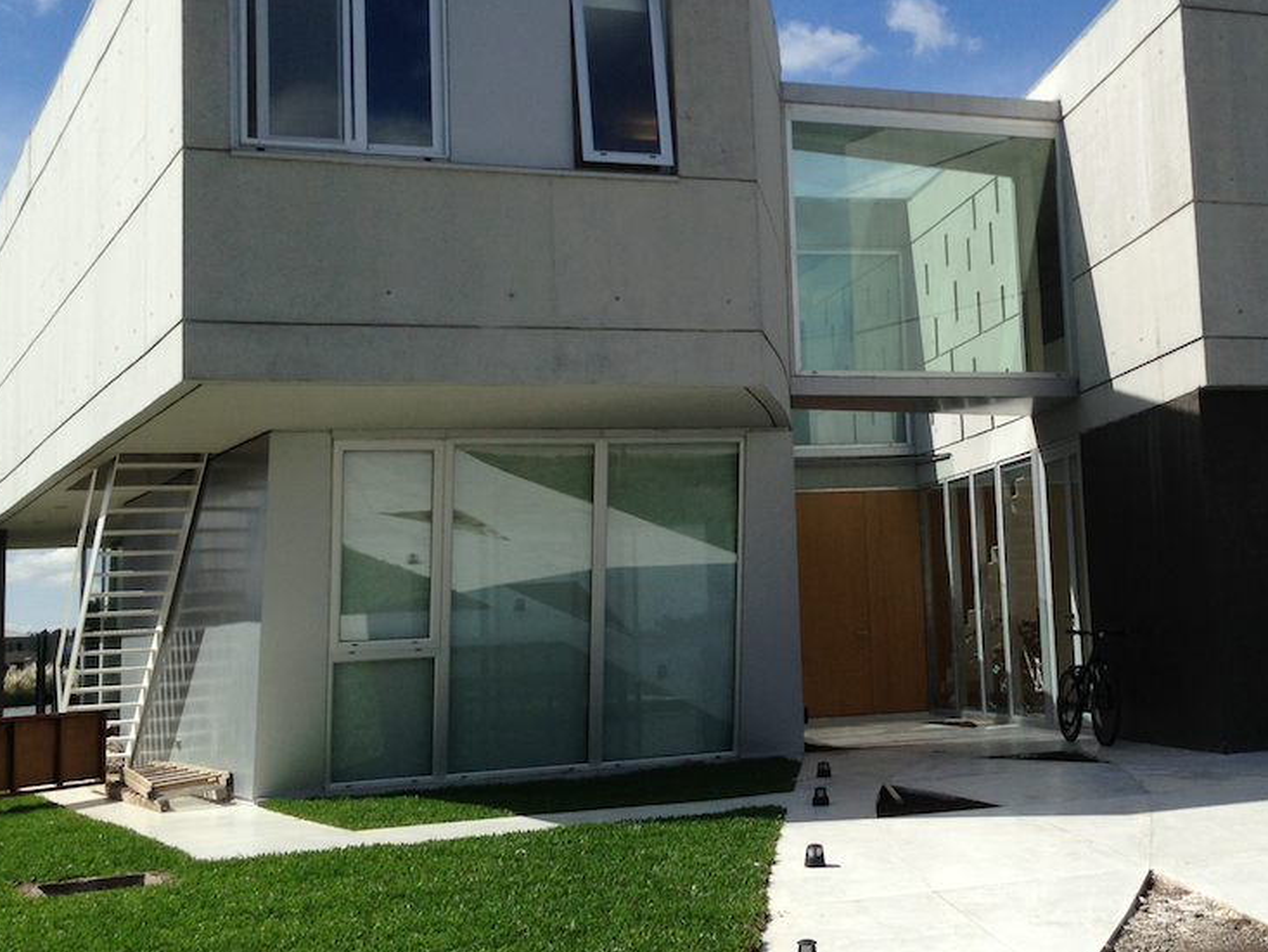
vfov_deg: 26.9
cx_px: 874
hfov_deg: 35.1
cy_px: 346
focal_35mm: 54
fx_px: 1978
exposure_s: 1/2262
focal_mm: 4.13
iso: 50
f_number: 2.4
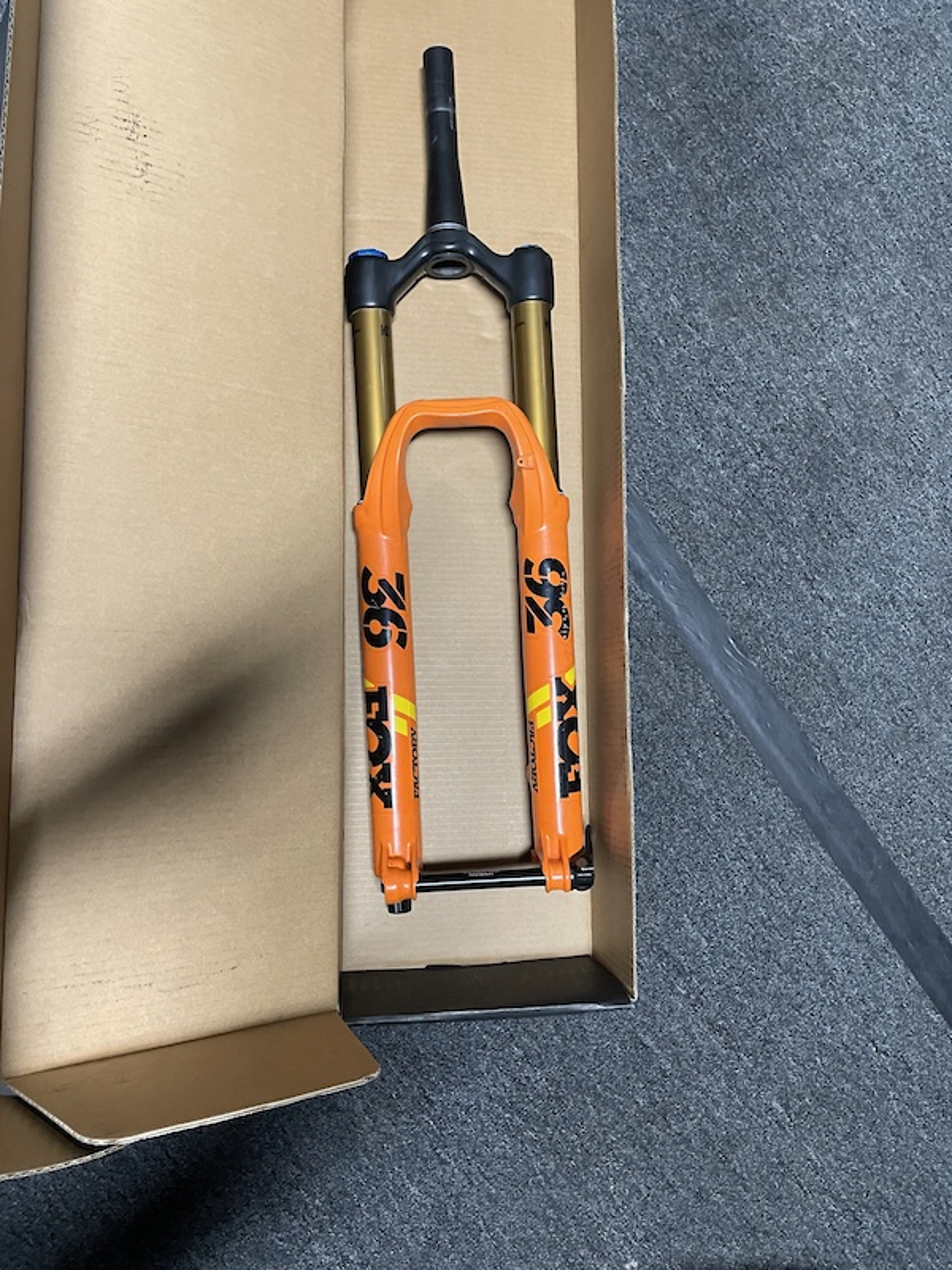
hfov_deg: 53.1
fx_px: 953
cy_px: 635
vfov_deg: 67.3
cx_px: 476
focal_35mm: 26
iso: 500
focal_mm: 4.2
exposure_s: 1/60
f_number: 1.6
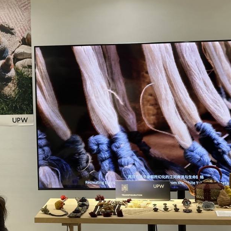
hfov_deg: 19.4
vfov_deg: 19.5
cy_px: 100
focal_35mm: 89
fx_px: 672
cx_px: 65
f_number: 1.78
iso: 80
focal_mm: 6.86
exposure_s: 1/100
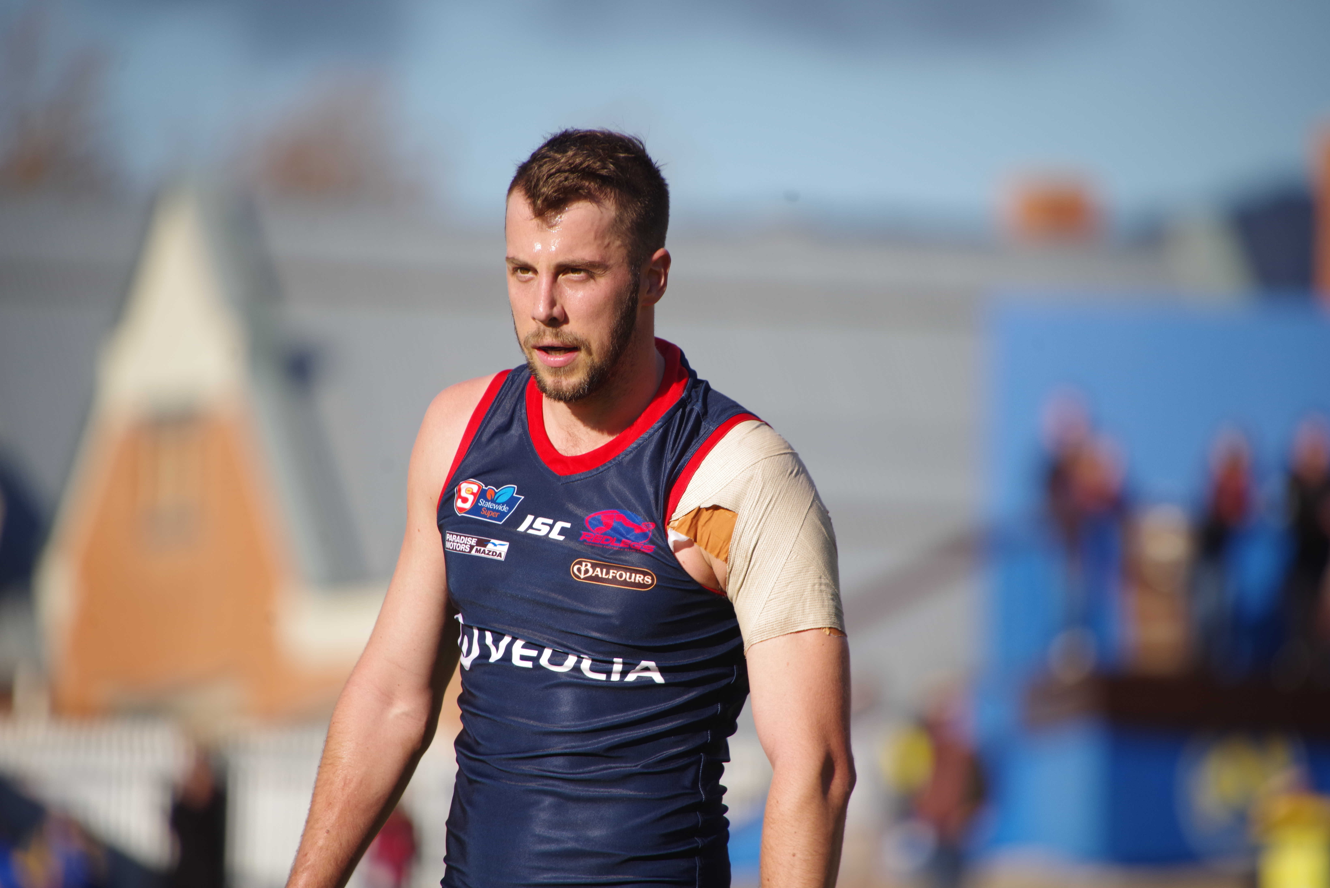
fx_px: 16629
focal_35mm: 450
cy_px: 444
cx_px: 665
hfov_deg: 4.6
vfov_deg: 3.1
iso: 320
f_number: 6.3
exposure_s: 1/800
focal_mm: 450
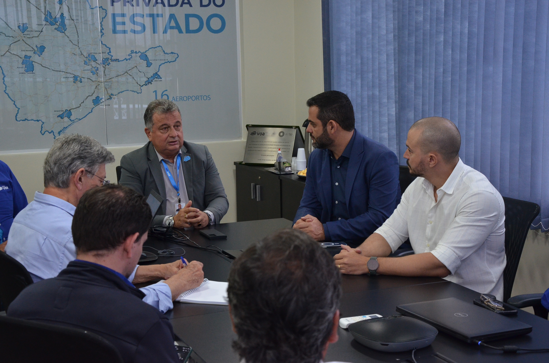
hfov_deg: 33.5
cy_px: 182
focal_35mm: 60
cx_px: 274
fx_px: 913
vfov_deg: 22.5
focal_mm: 40
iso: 1250
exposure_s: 1/50
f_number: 6.3
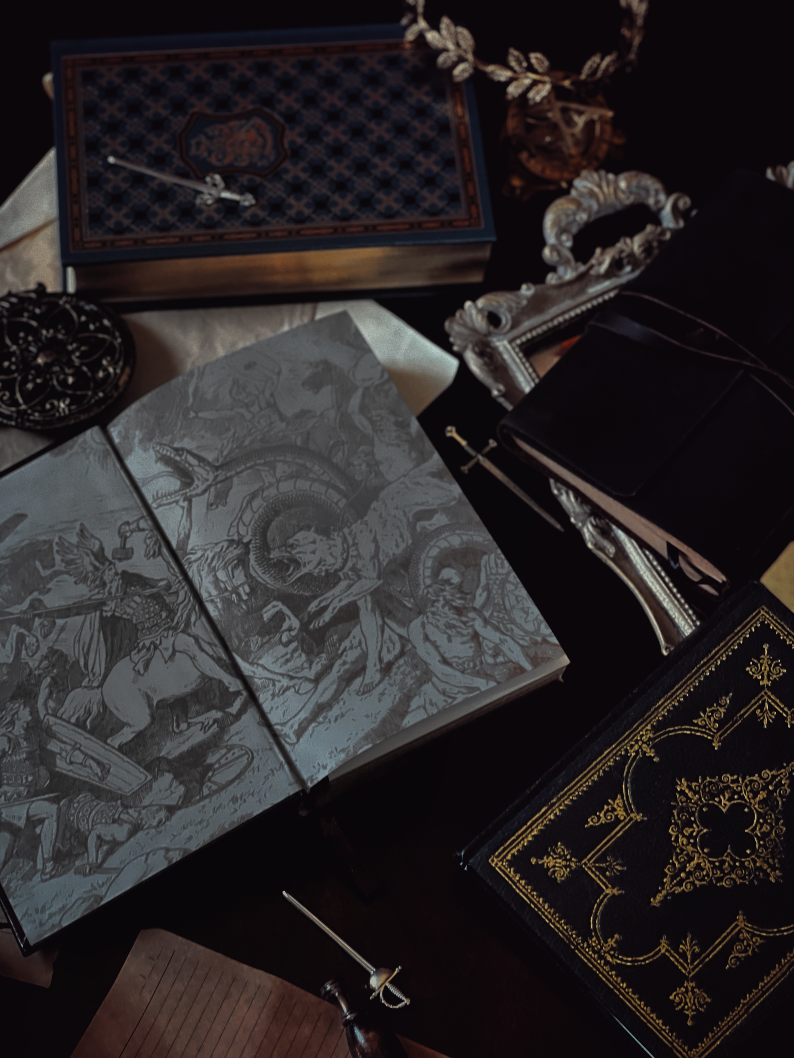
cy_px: 529
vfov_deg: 25.3
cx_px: 397
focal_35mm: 77
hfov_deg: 19.1
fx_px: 2355
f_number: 2.8
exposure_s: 1/15
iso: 500
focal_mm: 9
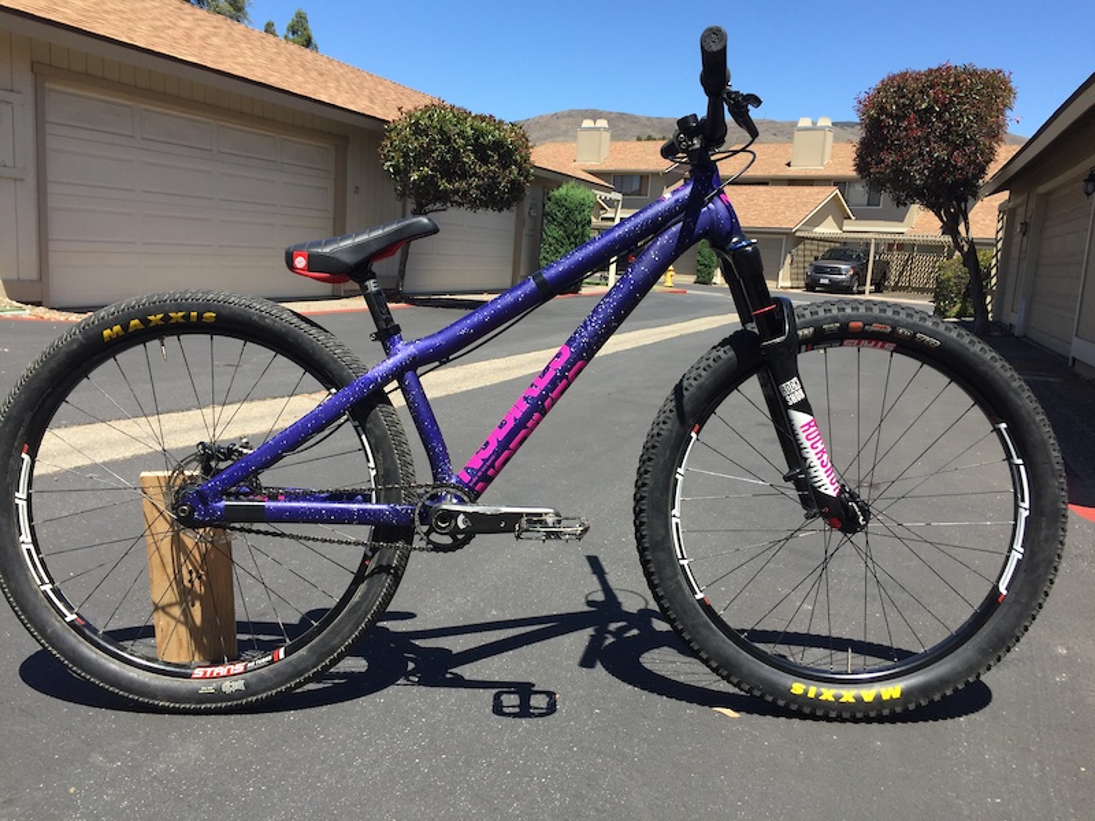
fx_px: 917
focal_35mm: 29
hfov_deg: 61.7
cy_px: 410
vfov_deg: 48.2
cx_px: 548
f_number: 2.2
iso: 32
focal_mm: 4.15
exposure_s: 1/1319
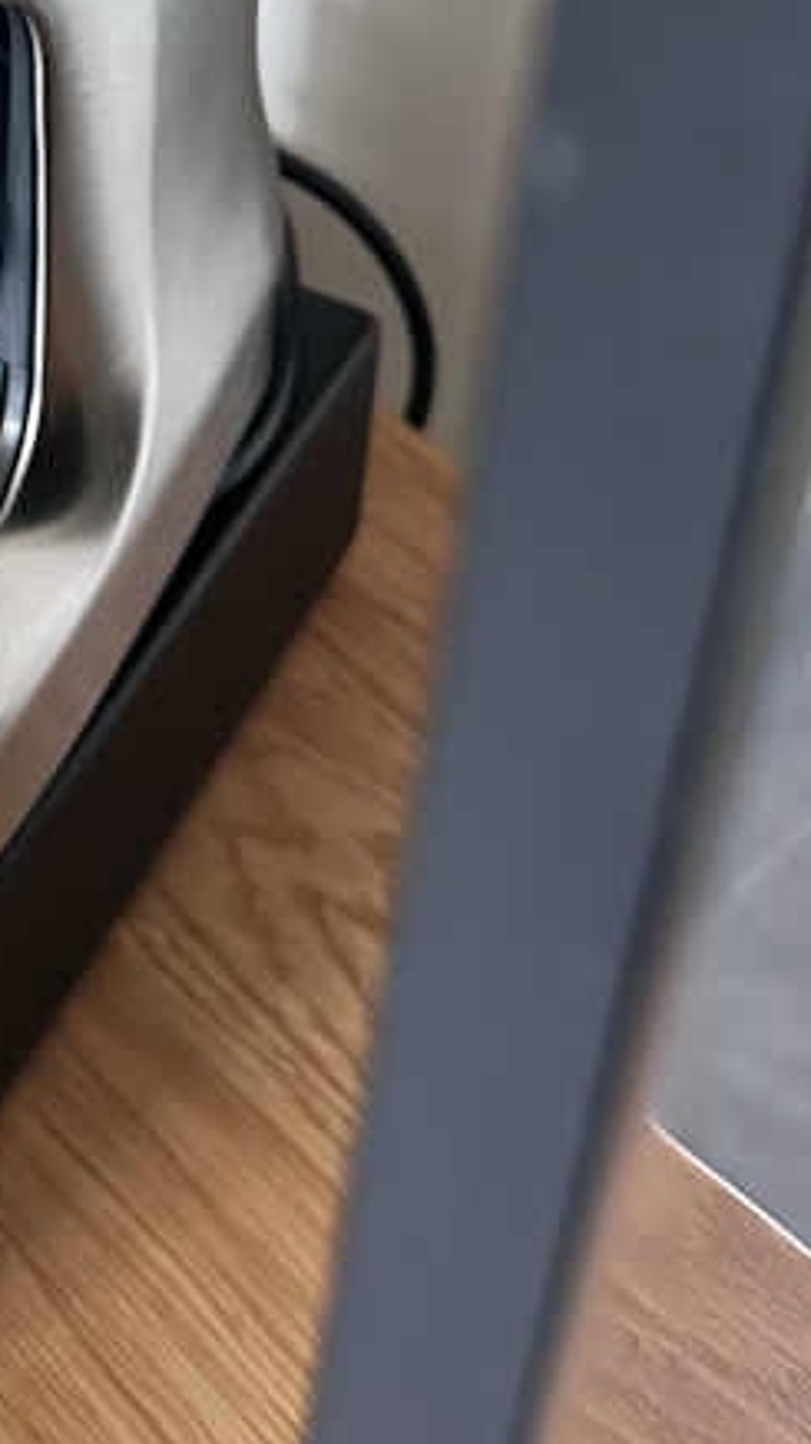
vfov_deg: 29.2
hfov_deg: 18.0
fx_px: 2449
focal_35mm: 64
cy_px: -204
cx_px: -129
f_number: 1.78
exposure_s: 1/60
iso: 800
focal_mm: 6.86
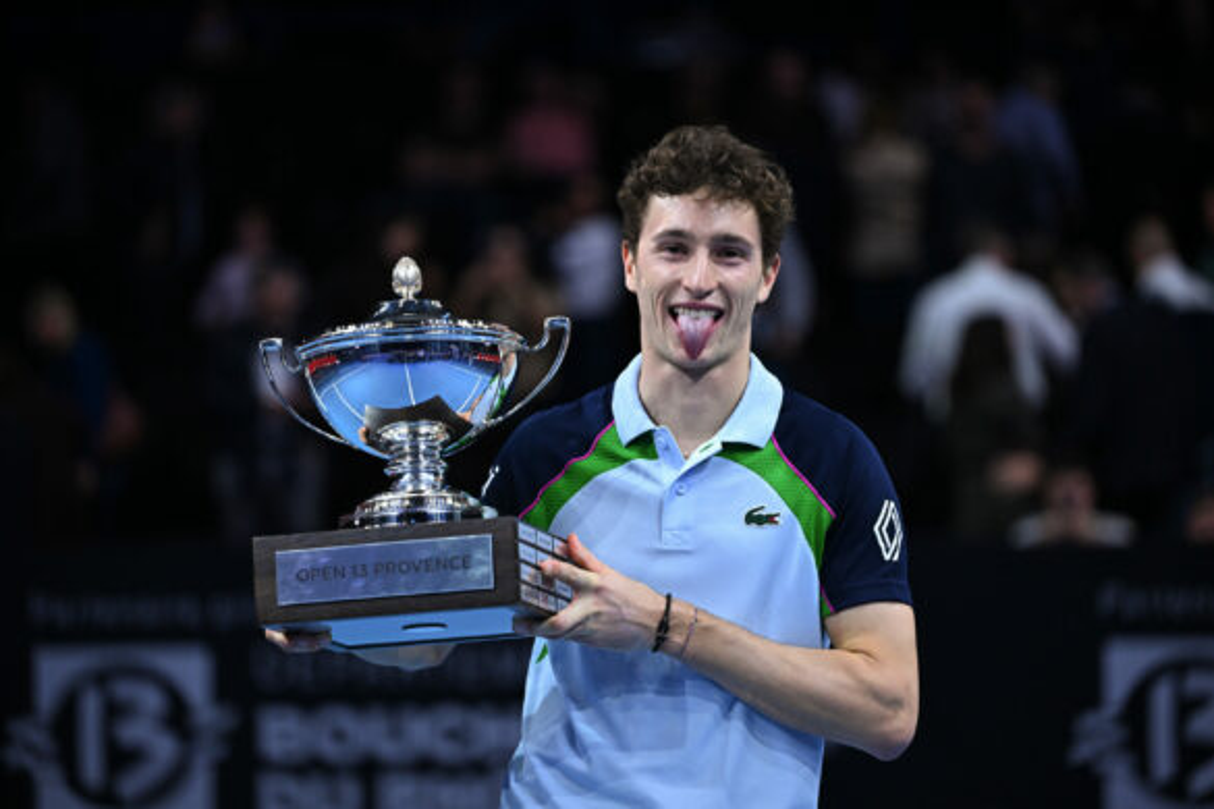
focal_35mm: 165
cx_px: 607
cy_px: 404
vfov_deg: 8.3
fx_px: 5564
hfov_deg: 12.5
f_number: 2.8
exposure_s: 1/640
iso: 1600
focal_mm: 165
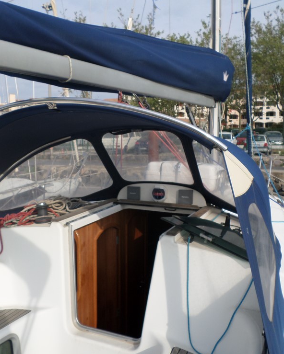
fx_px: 346
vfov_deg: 54.2
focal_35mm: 33
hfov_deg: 44.5
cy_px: 178
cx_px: 131
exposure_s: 1/1000
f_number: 2.5
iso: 80
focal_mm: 4.5
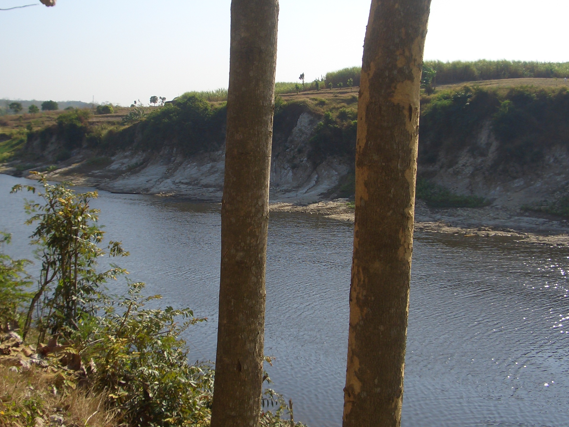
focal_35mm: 47
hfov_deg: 40.4
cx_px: 257
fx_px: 773
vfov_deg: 30.9
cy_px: 186
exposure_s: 1/500
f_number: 4.3
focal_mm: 5.8
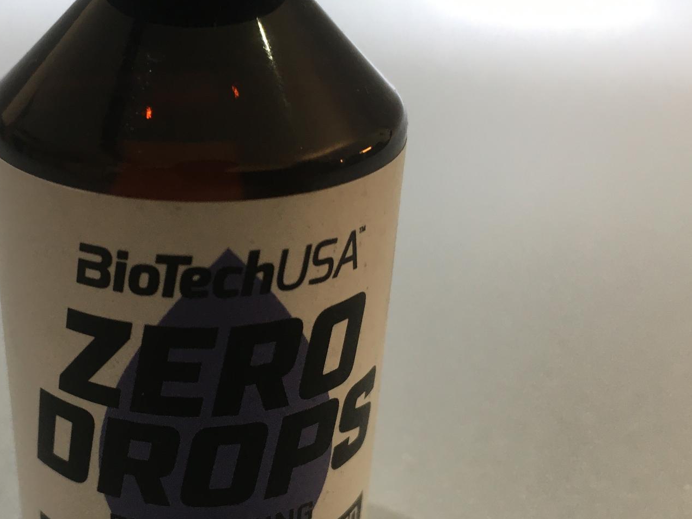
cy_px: 296
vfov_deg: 31.5
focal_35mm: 46
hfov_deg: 40.6
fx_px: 919
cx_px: 218
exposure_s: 1/33
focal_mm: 4.15
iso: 25
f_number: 2.2
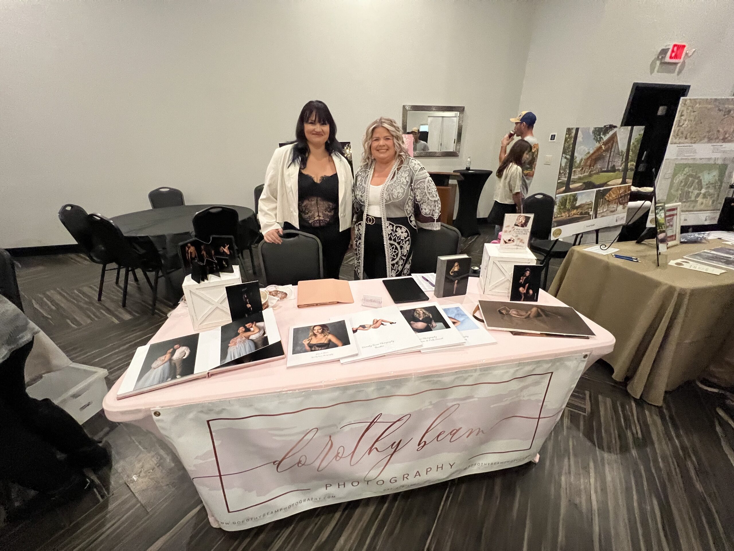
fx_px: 276
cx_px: 367
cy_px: 276
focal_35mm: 13
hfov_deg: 106.2
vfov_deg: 89.9
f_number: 1.8
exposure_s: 1/60
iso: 640
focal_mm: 1.57
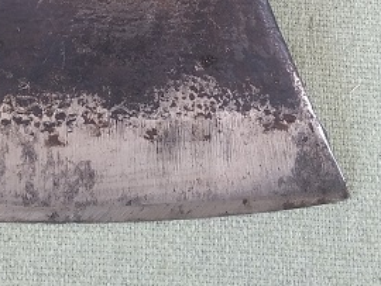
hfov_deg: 27.3
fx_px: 782
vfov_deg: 19.4
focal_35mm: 71
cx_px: 162
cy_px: -65
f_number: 1.9
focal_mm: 3.94
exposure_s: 1/25
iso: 400
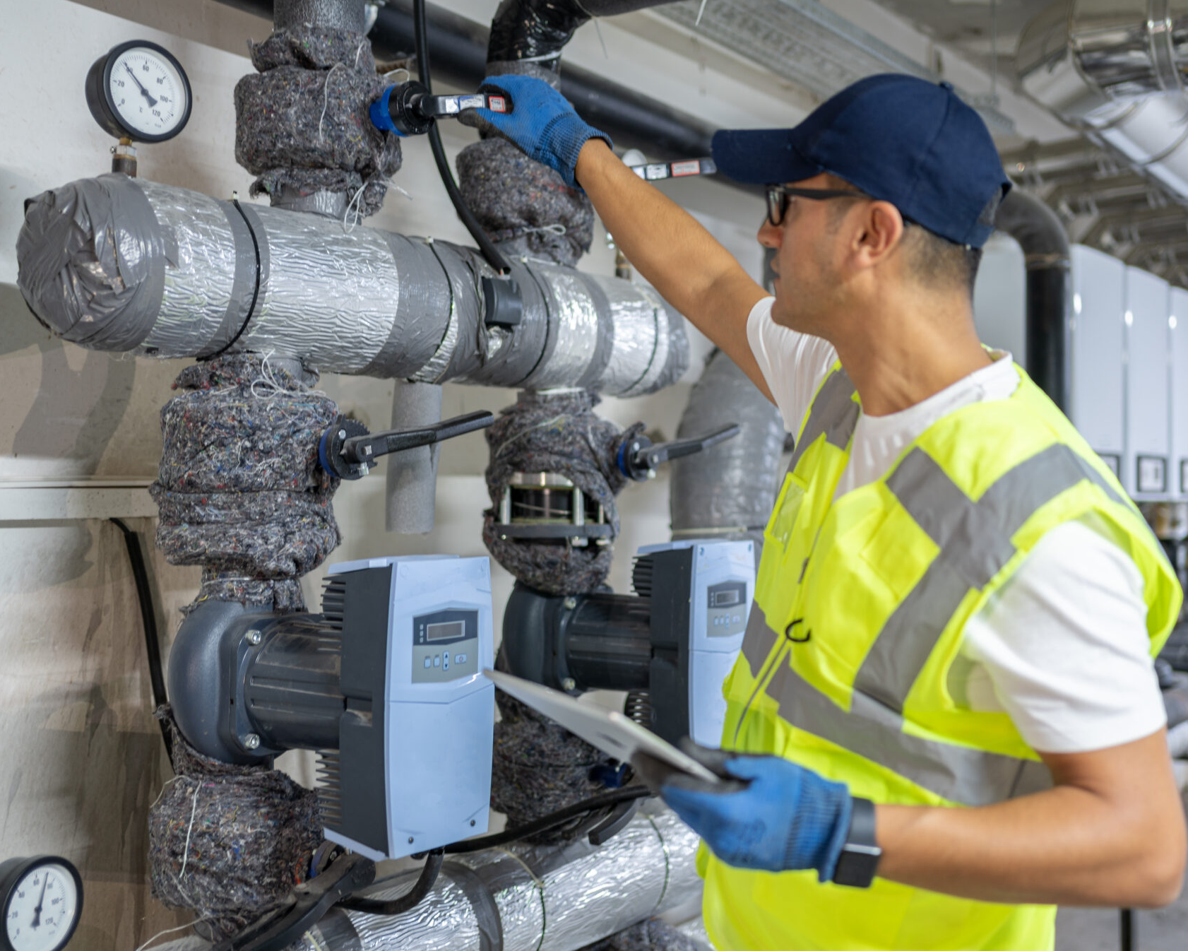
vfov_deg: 37.3
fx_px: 1407
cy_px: 475
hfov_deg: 45.7
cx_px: 664
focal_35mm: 40
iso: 80
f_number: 1.8
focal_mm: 35
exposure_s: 1/5
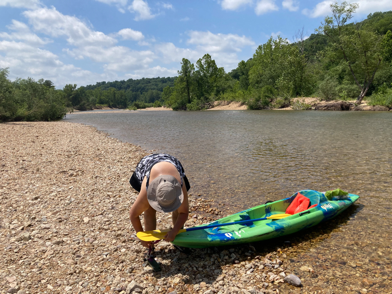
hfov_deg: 63.4
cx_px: 196
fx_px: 317
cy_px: 147
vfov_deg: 49.7
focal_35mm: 28
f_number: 1.8
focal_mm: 3.99
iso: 20
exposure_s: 1/2900
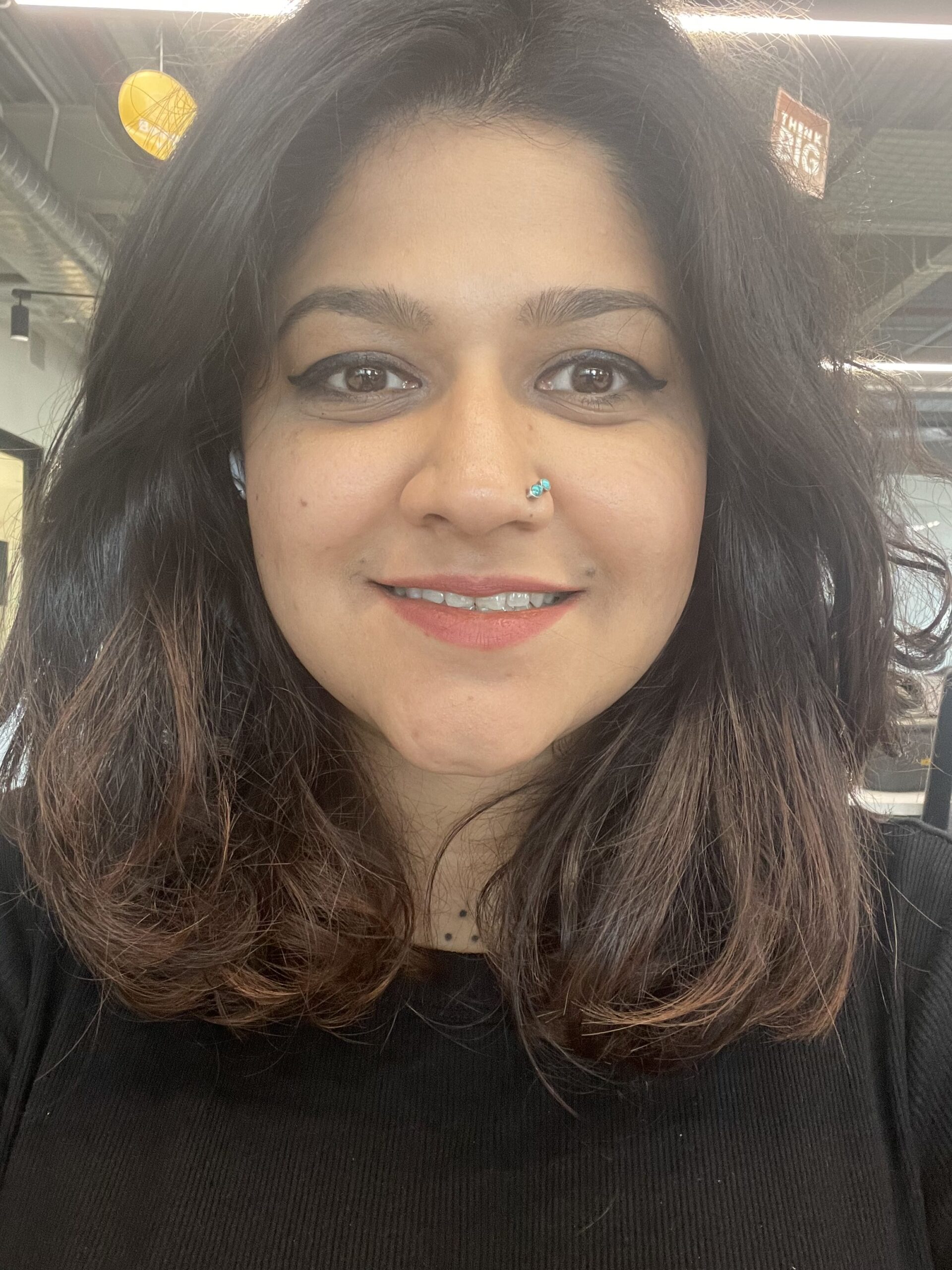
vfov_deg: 60.0
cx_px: 476
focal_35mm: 30
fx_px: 1100
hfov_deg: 46.8
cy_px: 635
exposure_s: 1/50
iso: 200
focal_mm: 2.71
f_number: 2.2
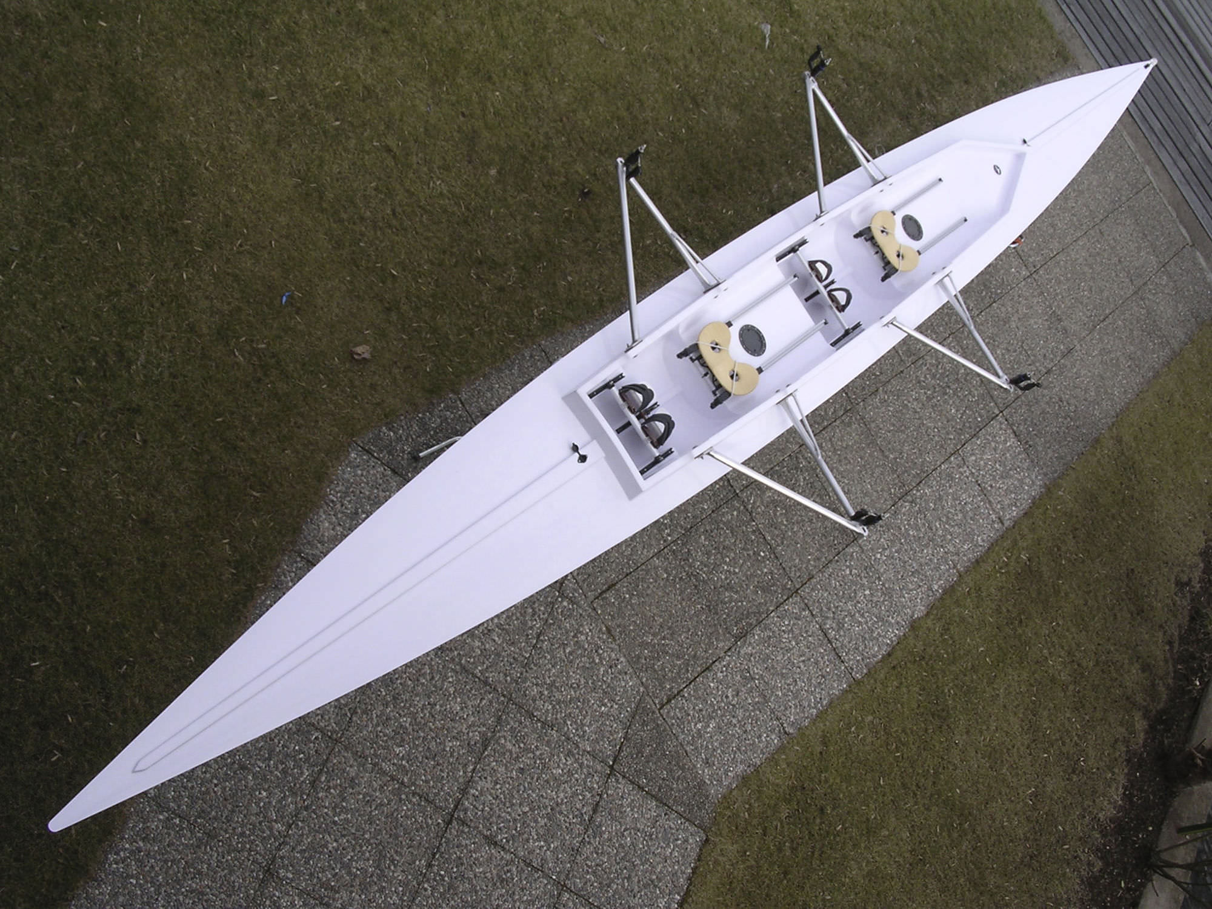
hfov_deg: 49.0
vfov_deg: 37.7
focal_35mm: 38
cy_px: 454
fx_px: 1330
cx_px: 606
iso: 100
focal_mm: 5.8
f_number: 5.6
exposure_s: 1/243
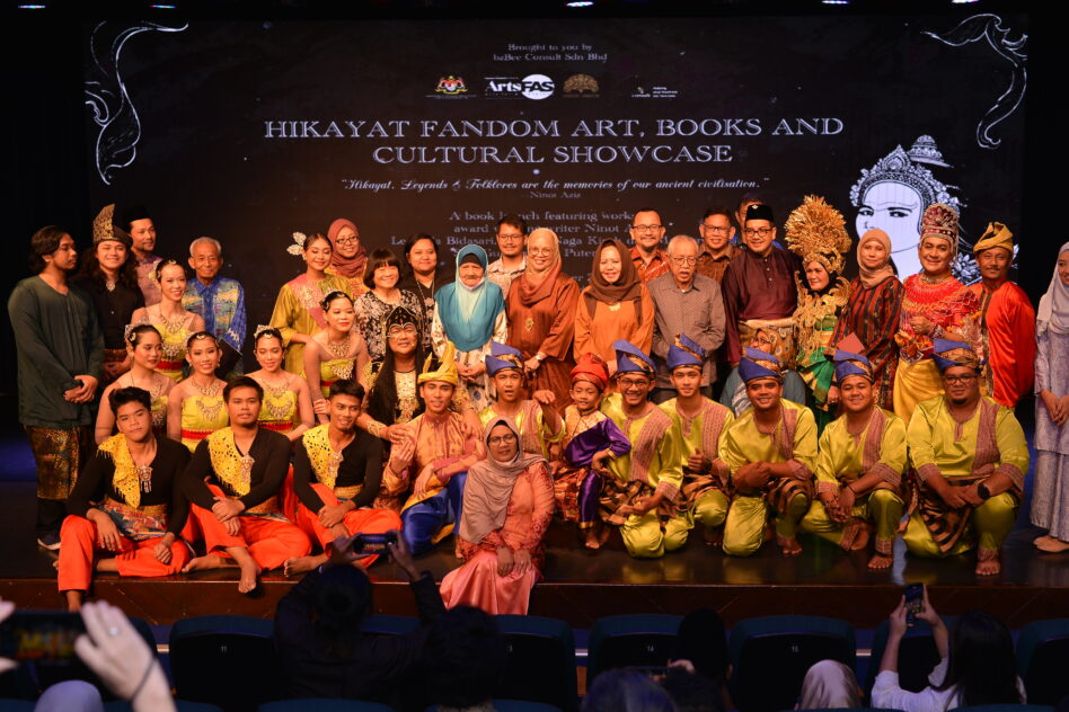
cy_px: 356
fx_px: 1485
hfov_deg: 39.6
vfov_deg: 27.0
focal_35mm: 50
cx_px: 534
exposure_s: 1/125
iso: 320
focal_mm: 50
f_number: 3.5
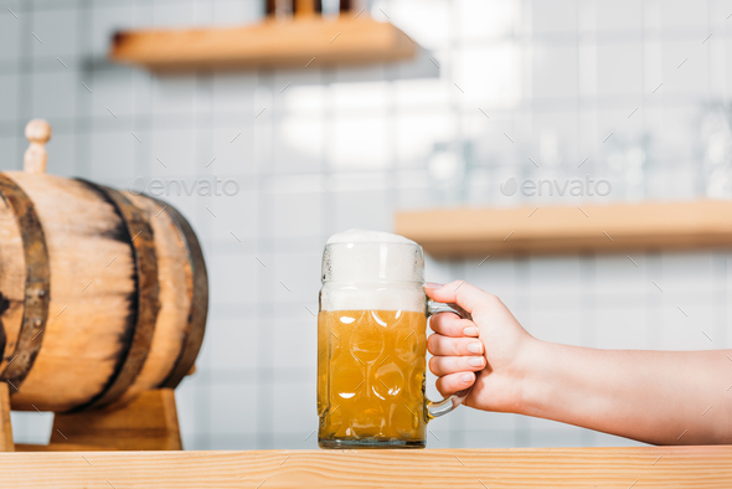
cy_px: 244
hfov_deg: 13.7
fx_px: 3051
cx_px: 366
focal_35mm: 150
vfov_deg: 9.2
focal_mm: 150
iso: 100
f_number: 5
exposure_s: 1/160
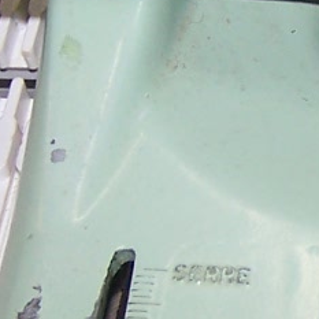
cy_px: 141
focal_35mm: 224
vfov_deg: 7.8
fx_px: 2335
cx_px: 492
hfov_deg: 7.7
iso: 80
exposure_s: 1/60
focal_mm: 6.3
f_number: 2.8
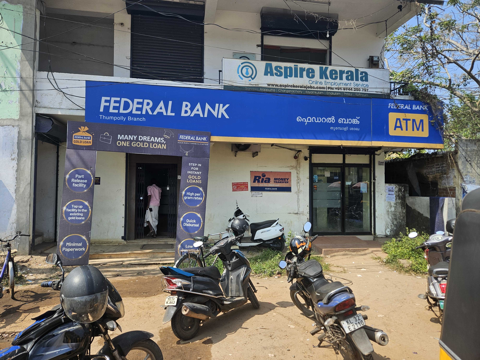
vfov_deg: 58.9
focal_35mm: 23
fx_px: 319
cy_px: 180
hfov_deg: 73.9
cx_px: 240
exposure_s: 1/1433
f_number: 1.8
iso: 32
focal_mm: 5.4
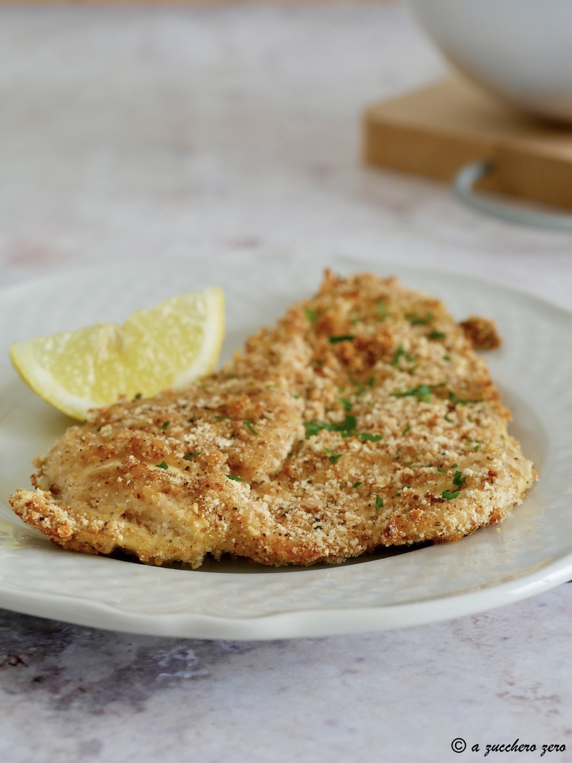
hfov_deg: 17.2
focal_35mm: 86
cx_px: 286
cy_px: 382
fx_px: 1895
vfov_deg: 22.8
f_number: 4.5
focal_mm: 43
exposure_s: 1/25
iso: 200
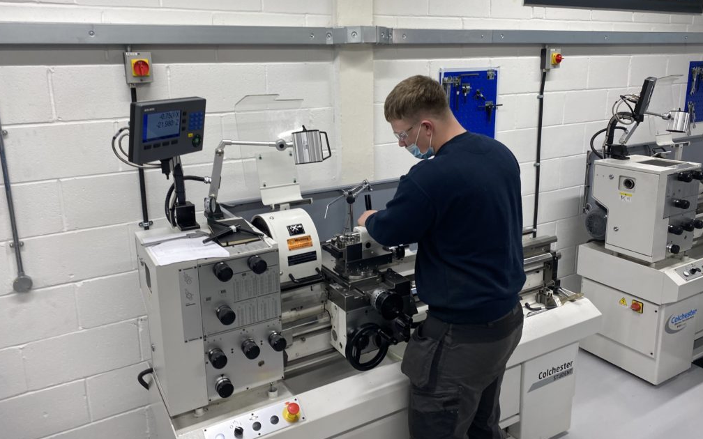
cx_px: 353
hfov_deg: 66.5
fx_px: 536
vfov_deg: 44.3
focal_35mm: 28
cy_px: 174
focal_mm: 4.25
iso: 40
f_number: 1.8
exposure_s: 1/100
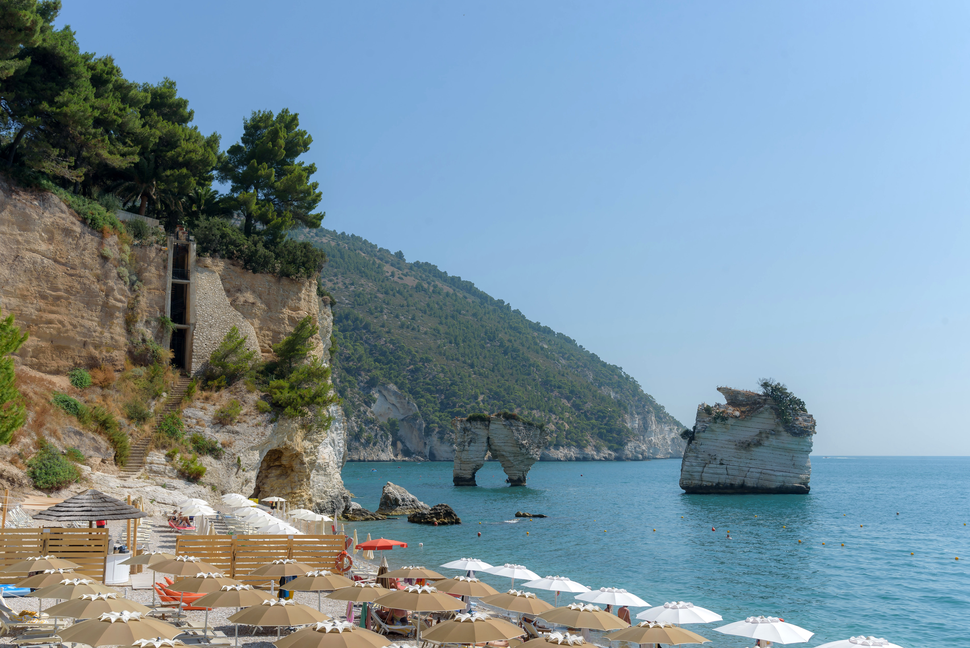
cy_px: 324
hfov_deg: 50.7
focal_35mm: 38
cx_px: 485
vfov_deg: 35.1
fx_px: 1024
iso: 200
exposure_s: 1/320
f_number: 9
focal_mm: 38
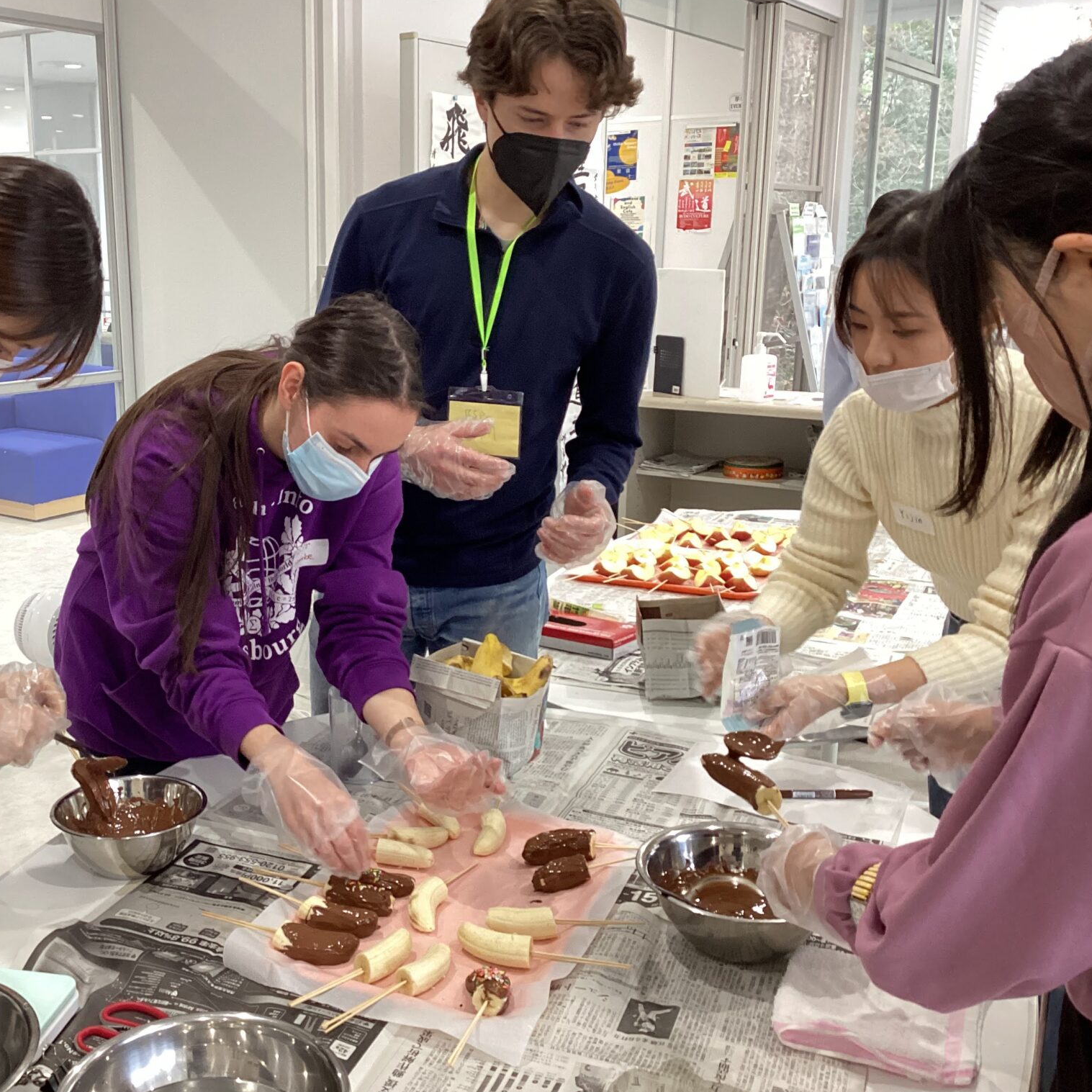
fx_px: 1321
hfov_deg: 44.4
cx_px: 387
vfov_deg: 44.9
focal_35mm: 37
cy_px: 544
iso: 160
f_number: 2.4
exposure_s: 1/50
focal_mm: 3.3
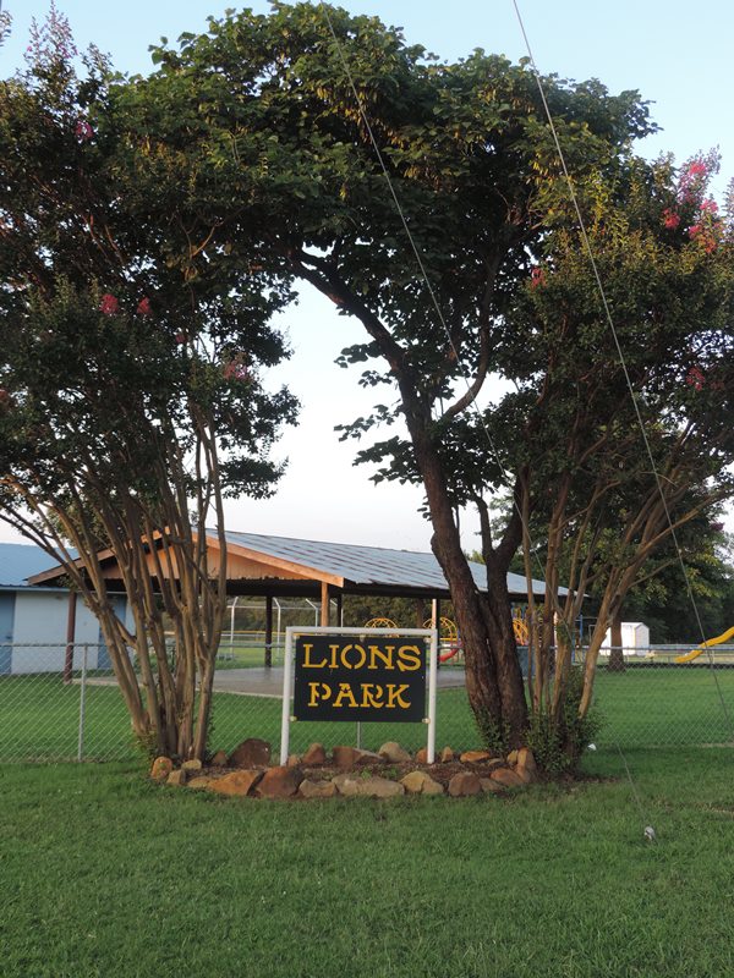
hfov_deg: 40.7
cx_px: 367
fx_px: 990
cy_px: 489
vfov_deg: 52.6
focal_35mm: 35
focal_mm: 6.2
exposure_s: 1/100
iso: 80
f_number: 3.3
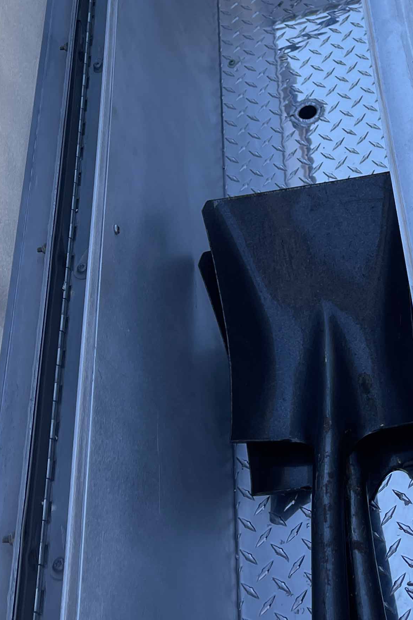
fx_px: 1067
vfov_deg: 31.7
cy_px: 147
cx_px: 276
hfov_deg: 21.8
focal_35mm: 62
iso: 32
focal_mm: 5.1
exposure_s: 1/831
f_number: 1.6
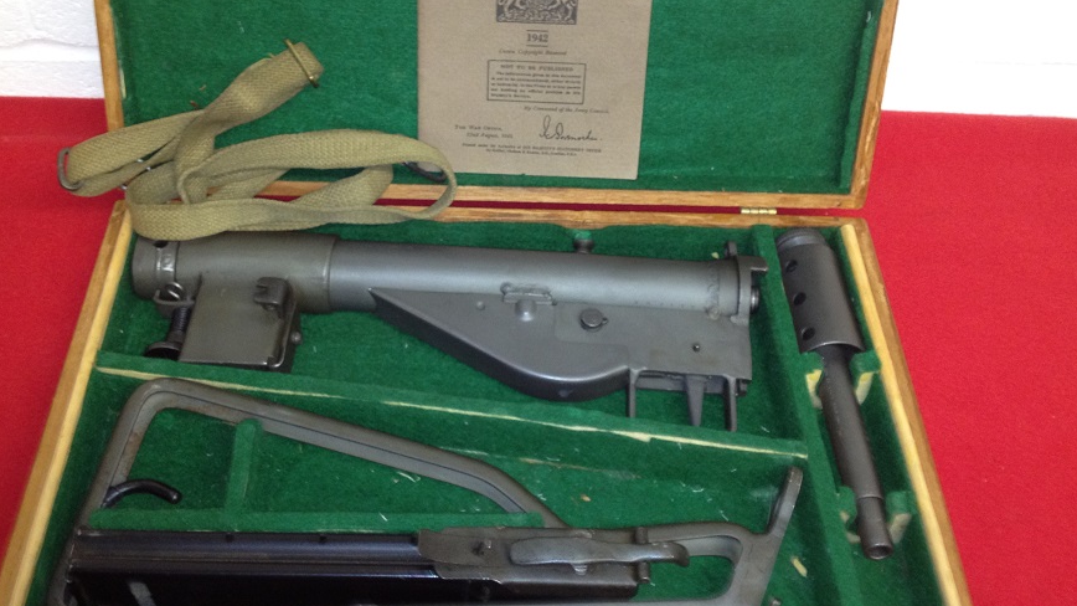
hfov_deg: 45.5
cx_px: 548
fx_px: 1285
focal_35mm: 45
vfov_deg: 26.4
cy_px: 226
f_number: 2.4
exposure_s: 1/20
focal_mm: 4.28
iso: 125
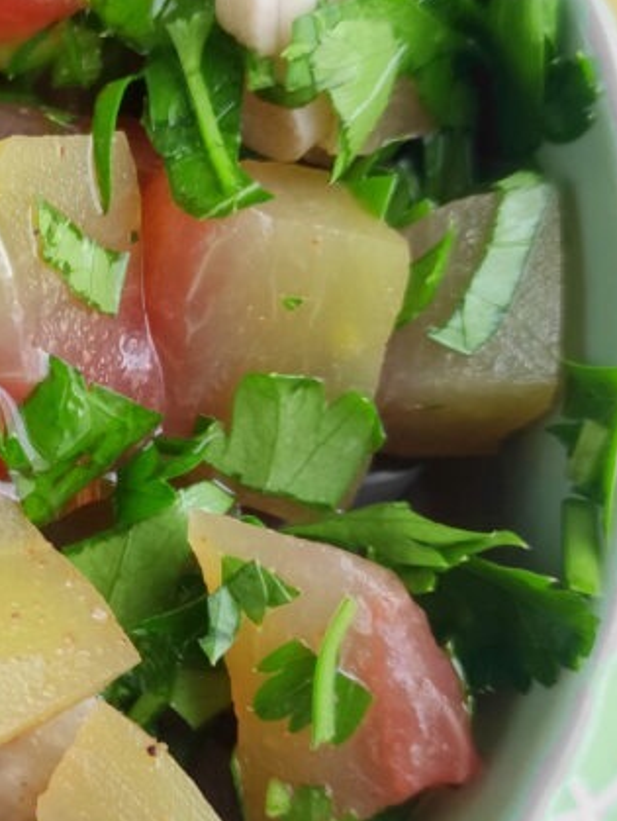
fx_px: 1447
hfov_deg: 23.3
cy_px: 397
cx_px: 43
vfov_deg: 31.7
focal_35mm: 61
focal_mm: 5.43
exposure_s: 1/120
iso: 97
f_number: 1.89
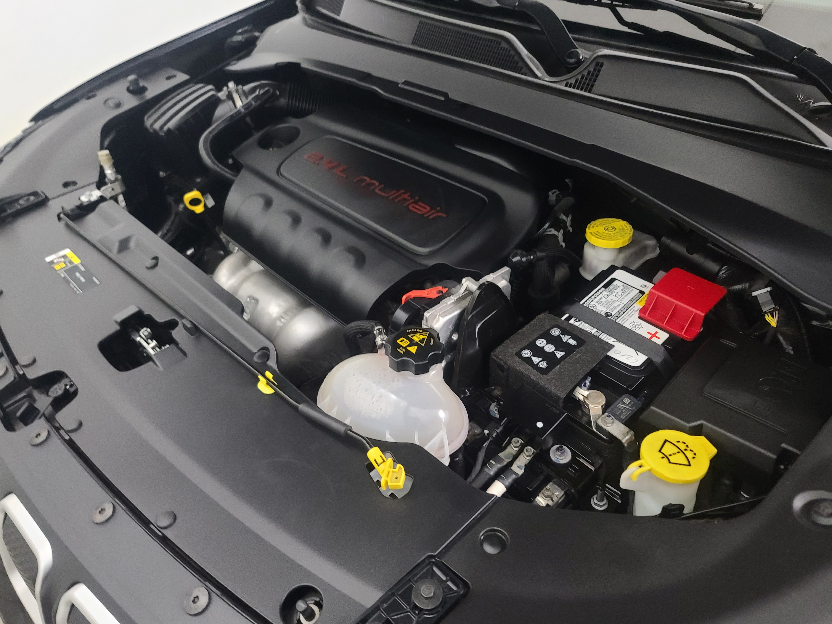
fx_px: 625
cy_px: 309
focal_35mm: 26
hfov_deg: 67.3
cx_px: 400
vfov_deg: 53.1
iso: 500
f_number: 1.8
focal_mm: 7
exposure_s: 1/30
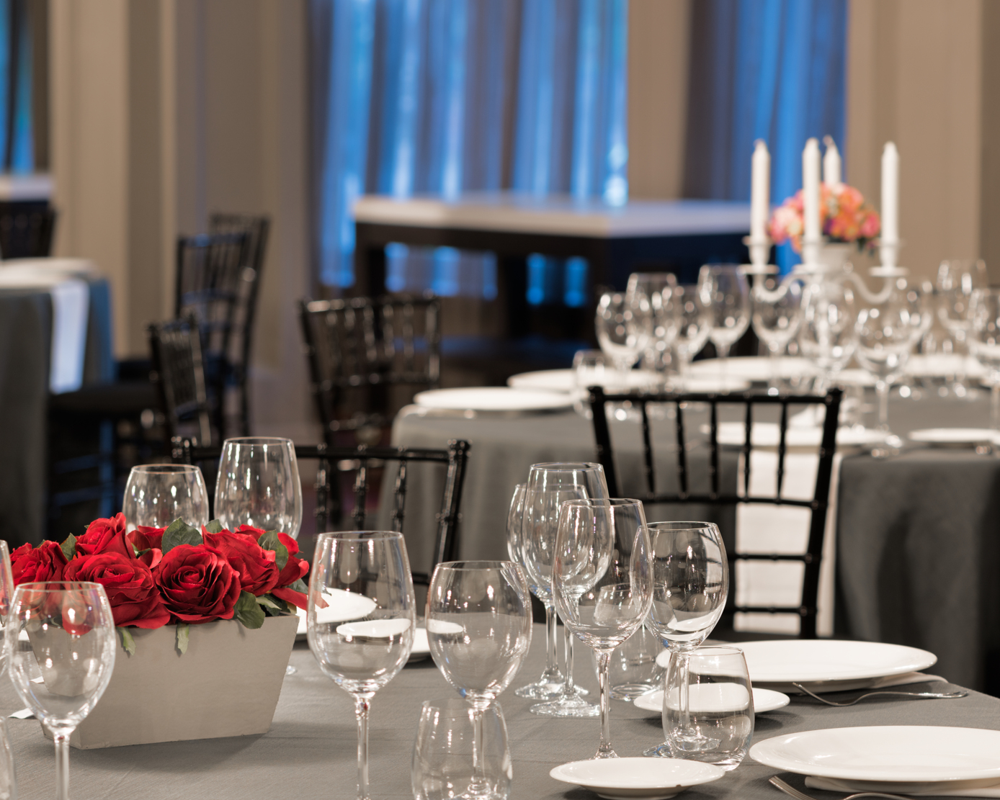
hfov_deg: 13.5
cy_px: 451
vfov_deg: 10.9
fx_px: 4204
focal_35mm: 142
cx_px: 305
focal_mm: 105
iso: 64
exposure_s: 5
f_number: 5
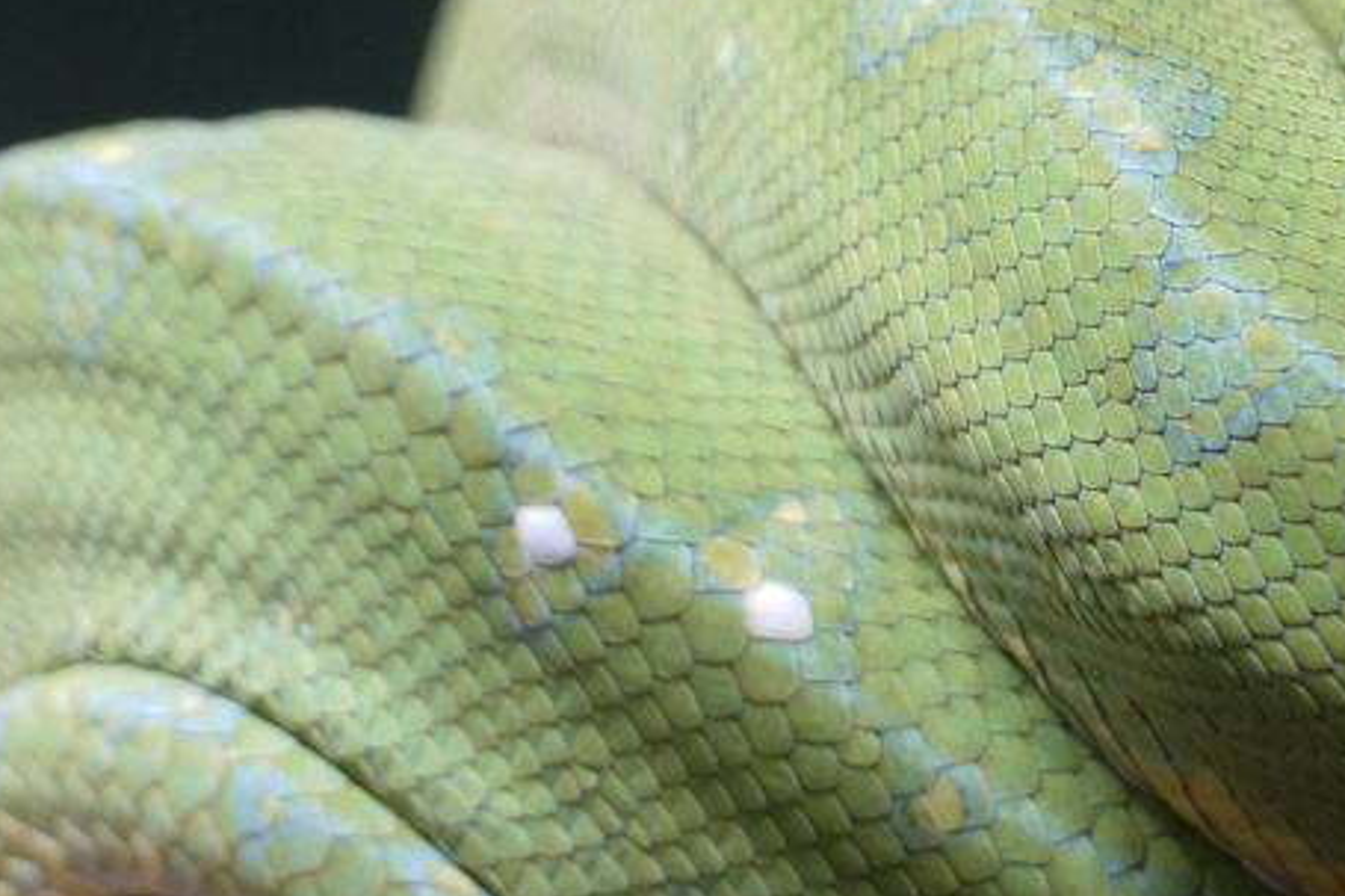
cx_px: 1457
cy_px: 707
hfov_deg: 1.5
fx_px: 50827
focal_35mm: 1361
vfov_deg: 1.0
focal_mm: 255
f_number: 7.1
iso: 1600
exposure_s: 1/100
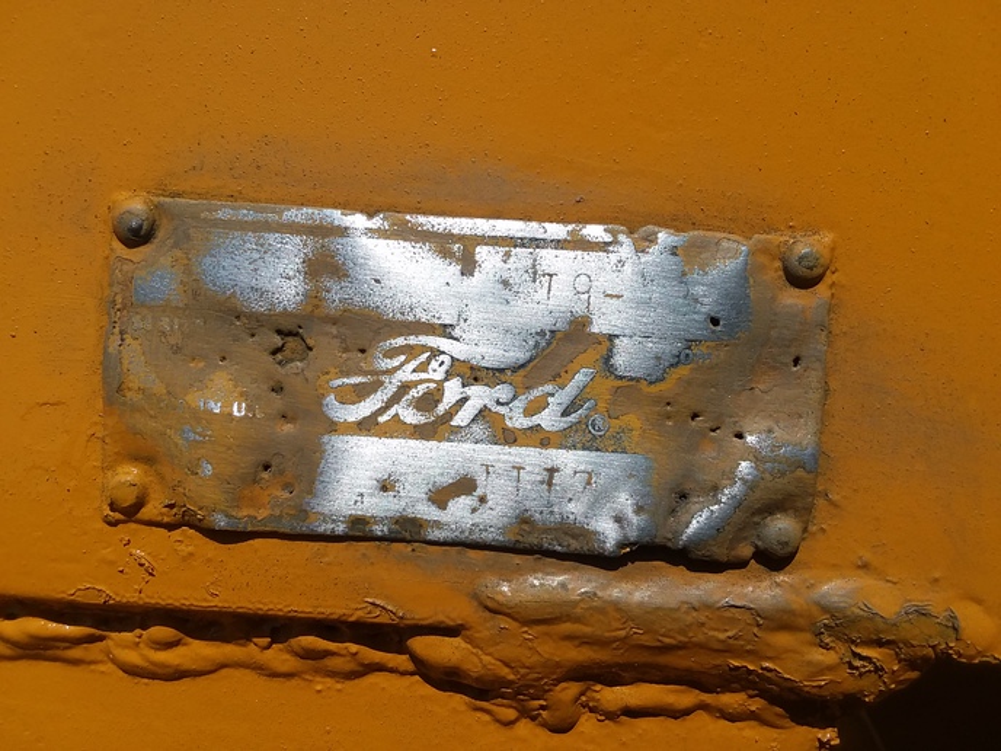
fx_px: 839
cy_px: 376
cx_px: 500
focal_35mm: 29
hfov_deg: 61.7
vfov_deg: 48.2
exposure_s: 1/3878
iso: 40
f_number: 1.9
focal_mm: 2.47
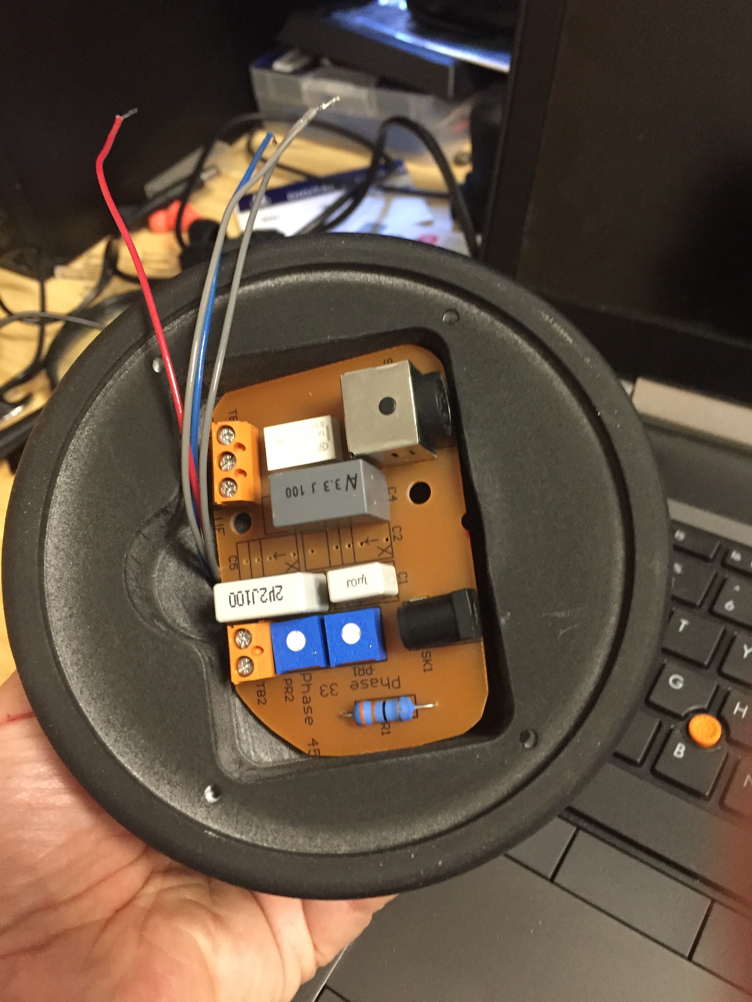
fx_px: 840
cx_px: 376
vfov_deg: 61.7
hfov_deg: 48.2
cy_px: 501
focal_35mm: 29
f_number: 2.2
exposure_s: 1/25
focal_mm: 4.15
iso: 250
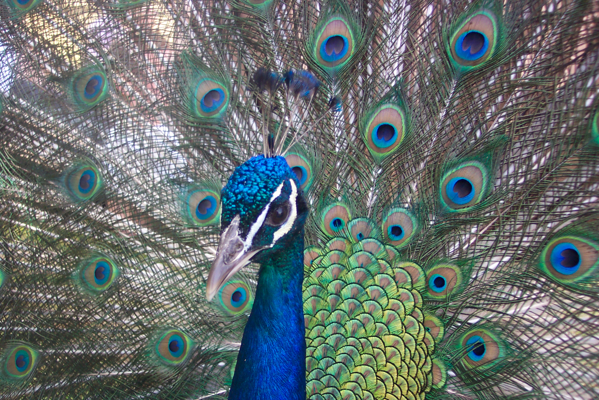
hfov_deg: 50.7
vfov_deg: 35.1
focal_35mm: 38
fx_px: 632
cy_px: 200
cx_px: 300
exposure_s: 1/125
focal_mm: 8
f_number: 2.8
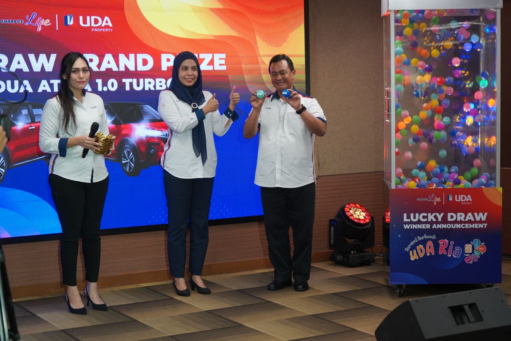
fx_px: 993
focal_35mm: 70
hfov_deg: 28.9
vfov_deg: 19.4
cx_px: 256
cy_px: 170
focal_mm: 70
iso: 1600
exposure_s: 1/160
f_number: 5.6
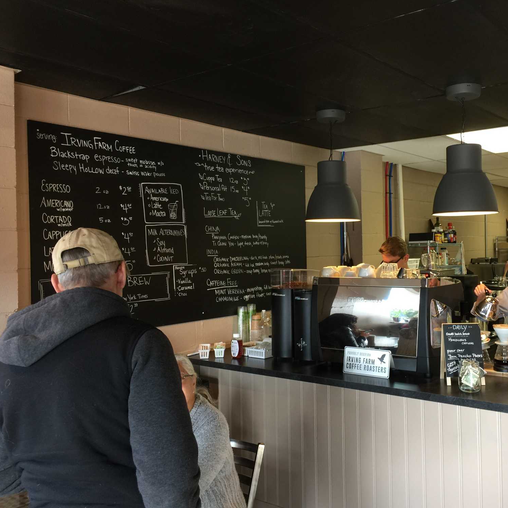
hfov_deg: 46.8
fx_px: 581
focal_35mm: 35
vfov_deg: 47.2
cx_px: 318
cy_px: 253
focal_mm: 4.15
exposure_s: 1/15
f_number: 2.2
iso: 32
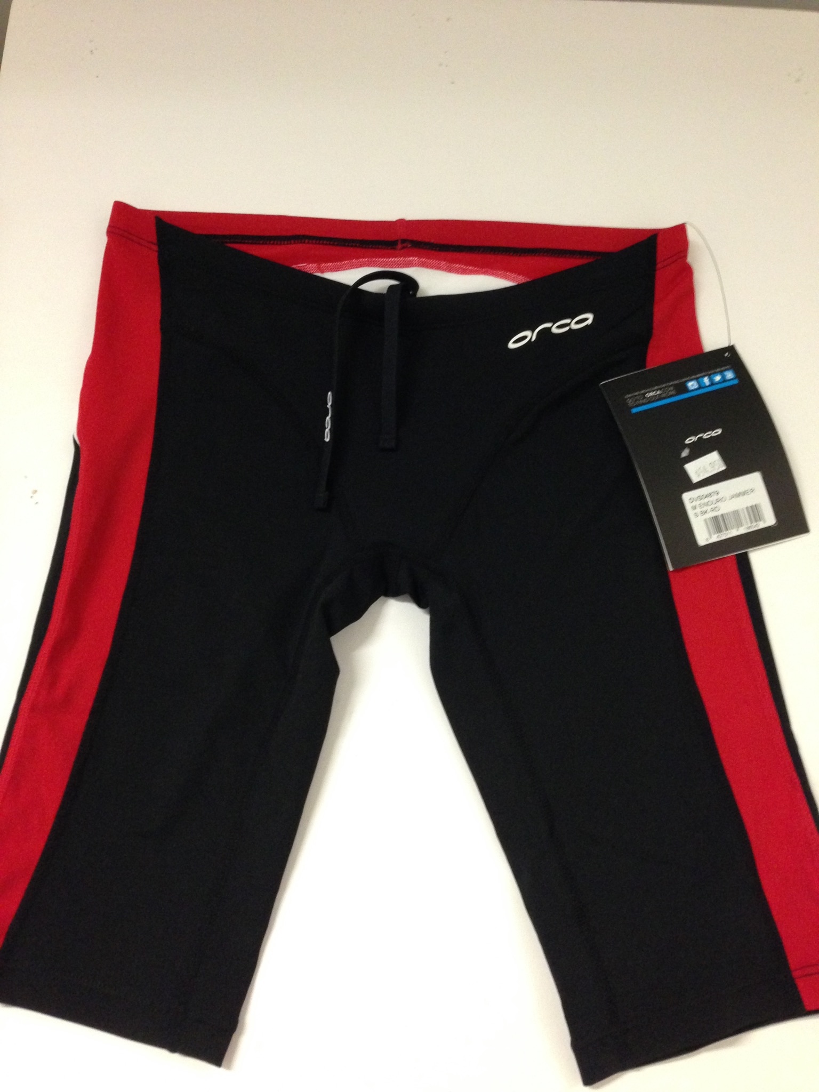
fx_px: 1041
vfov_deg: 55.4
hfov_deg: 42.9
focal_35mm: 33
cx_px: 410
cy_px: 546
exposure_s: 1/20
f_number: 2.4
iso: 320
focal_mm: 4.12
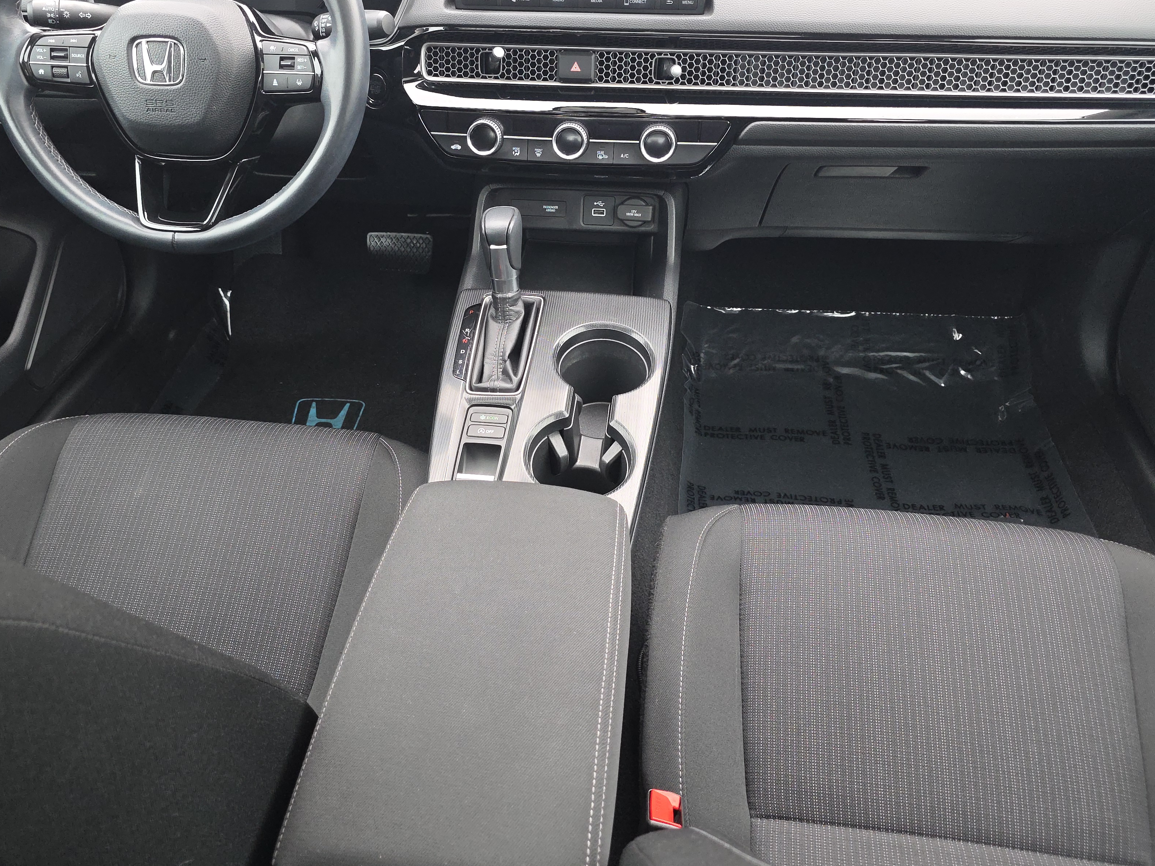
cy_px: 373
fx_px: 968
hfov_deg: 61.5
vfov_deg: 48.1
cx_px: 520
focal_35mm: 29
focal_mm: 6.3
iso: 200
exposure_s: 1/180
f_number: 1.7
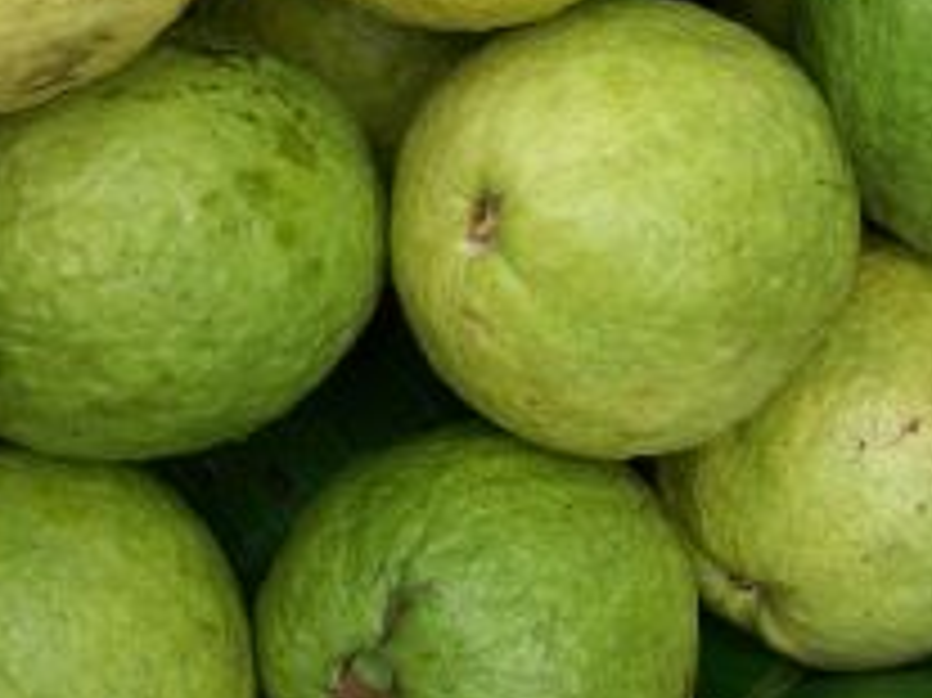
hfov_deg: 24.1
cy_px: 23
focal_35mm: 79
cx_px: 104
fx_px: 2126
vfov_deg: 18.2
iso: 80
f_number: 2.7
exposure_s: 1/500
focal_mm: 5.6
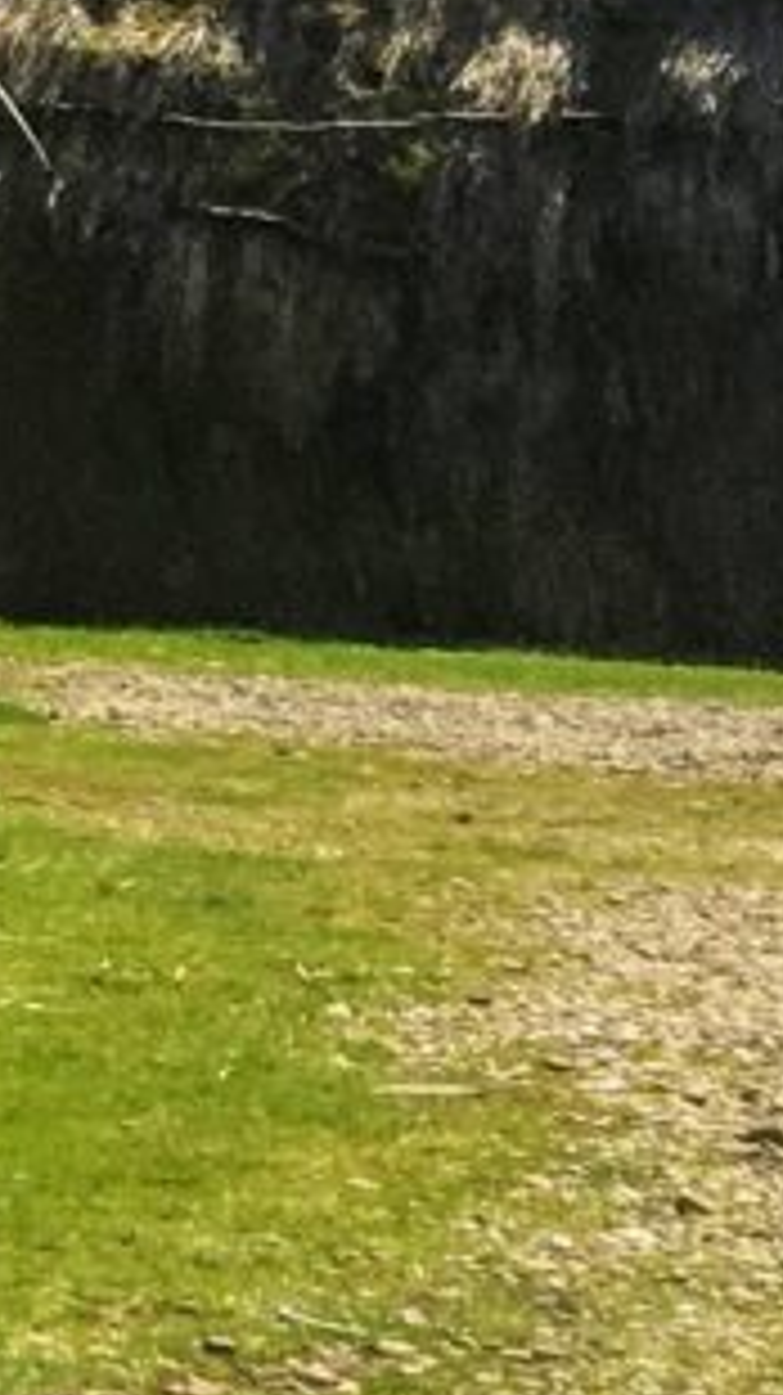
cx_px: -1642
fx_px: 6026
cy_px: -153
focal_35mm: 163
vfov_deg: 13.0
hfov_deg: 6.7
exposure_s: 1/1923
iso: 25
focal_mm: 4.15
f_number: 2.2
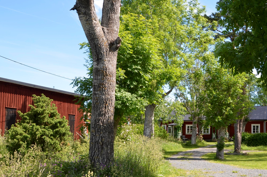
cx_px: 227
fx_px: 347
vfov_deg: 28.5
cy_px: 108
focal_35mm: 47
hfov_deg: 39.7
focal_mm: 17
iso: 100
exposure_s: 1/200
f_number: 5.6
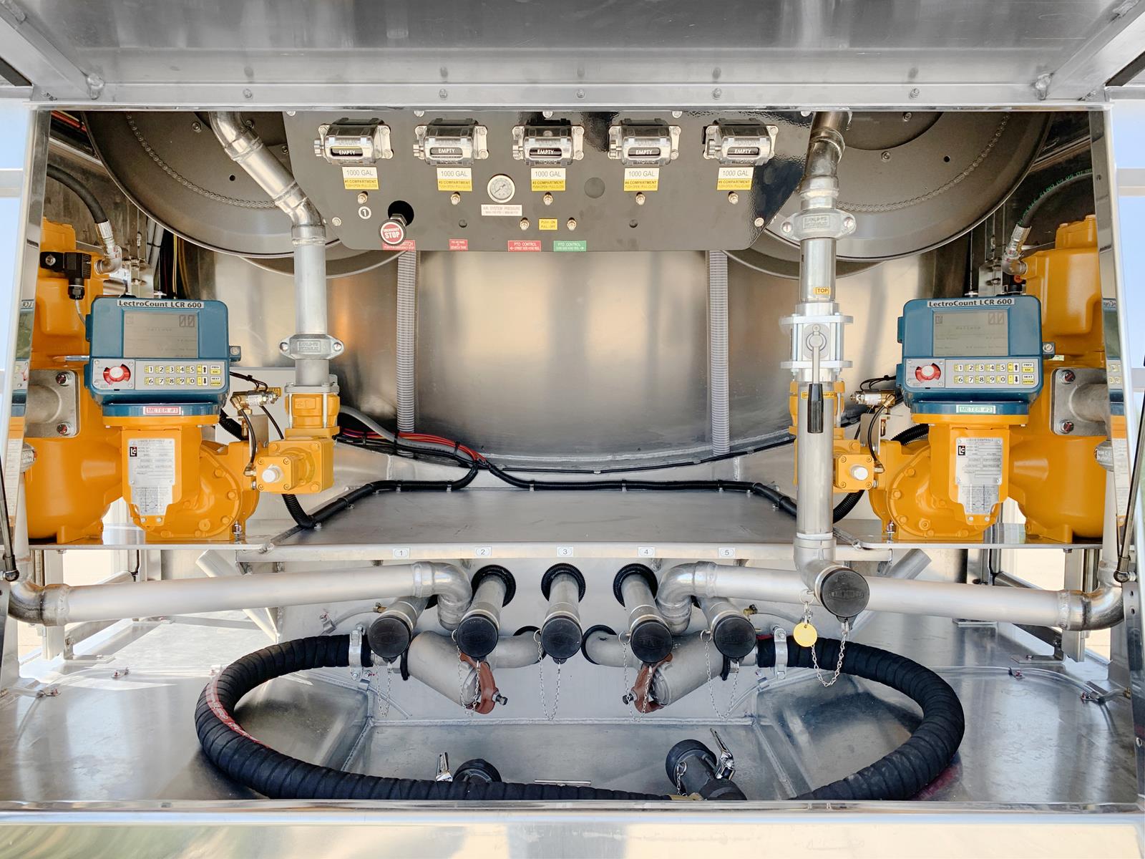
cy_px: 430
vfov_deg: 53.1
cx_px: 572
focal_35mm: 26
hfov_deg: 67.3
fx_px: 860
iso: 25
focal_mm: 4.25
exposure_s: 1/415
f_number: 1.8
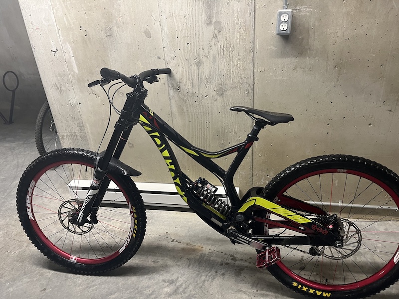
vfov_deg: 53.1
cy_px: 150
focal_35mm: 26
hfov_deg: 67.3
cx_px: 200
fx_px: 300
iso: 320
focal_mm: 5.1
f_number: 1.6
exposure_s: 1/60
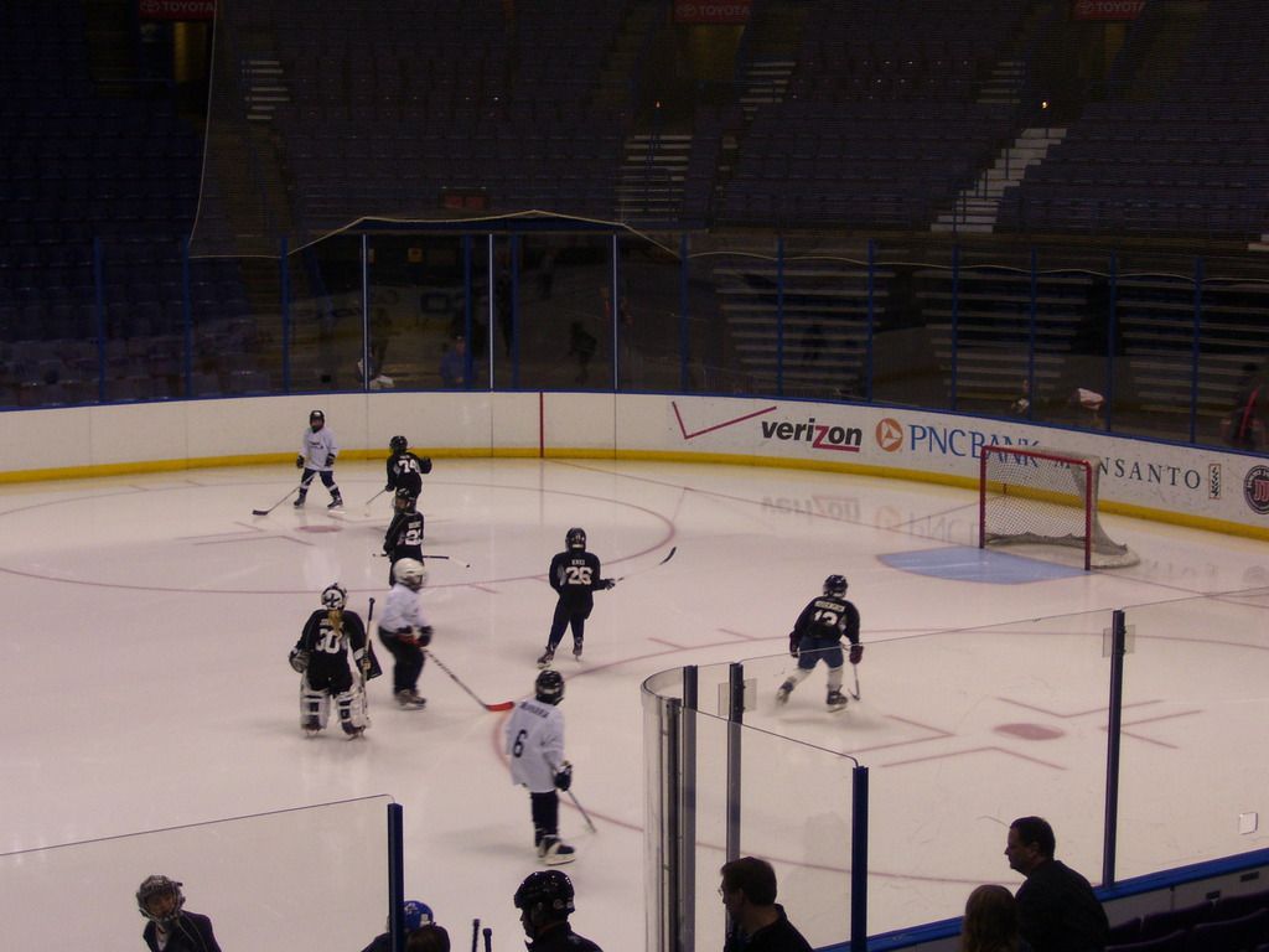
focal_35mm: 70
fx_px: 2566
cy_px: 476
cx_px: 634
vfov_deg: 21.0
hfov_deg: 27.8
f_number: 4
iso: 125
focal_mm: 11.6
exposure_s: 1/90
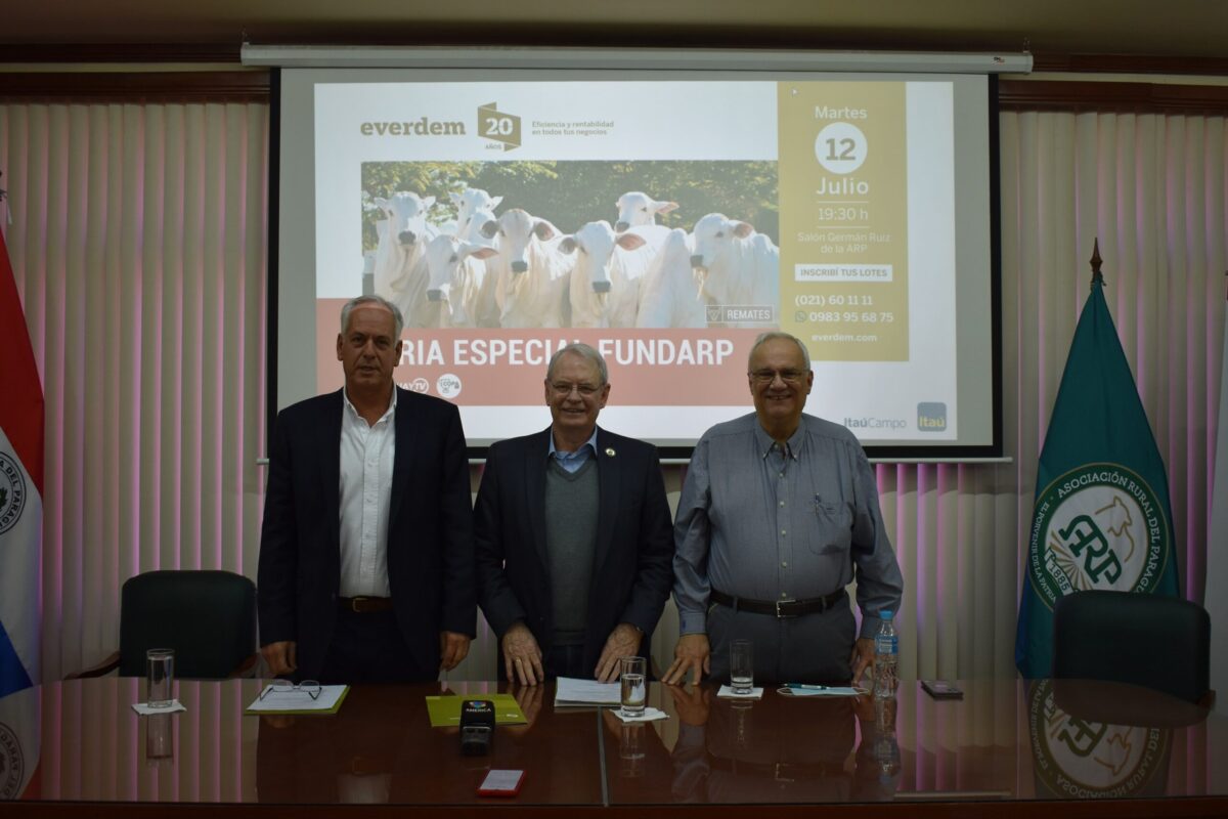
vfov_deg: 36.9
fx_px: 1228
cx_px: 614
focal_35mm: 36
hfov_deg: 53.1
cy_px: 410
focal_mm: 24
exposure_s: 1/60
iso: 450
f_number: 4
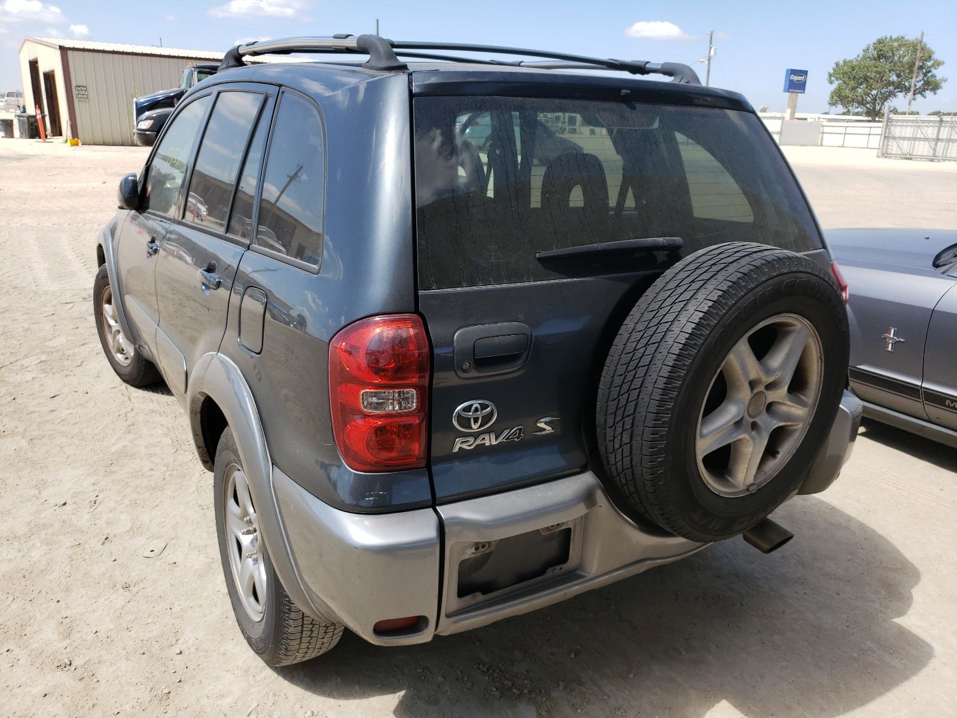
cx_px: 478
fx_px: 719
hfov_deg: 67.3
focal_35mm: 26
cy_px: 359
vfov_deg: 53.1
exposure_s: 1/1667
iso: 50
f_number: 1.5
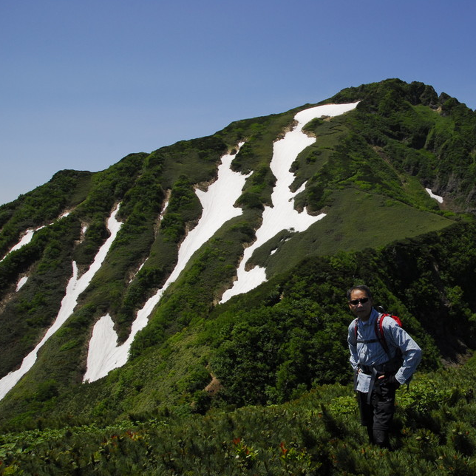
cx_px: 349
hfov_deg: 48.5
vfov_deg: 50.2
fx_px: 508
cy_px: 238
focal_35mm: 33
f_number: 11
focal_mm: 17
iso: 400
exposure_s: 1/500
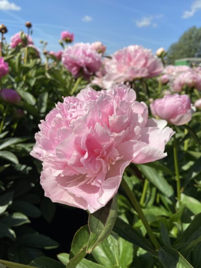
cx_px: 100
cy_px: 134
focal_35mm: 26
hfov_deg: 53.1
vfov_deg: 67.3
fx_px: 201
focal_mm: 4.25
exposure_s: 1/5025
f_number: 1.8
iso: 32
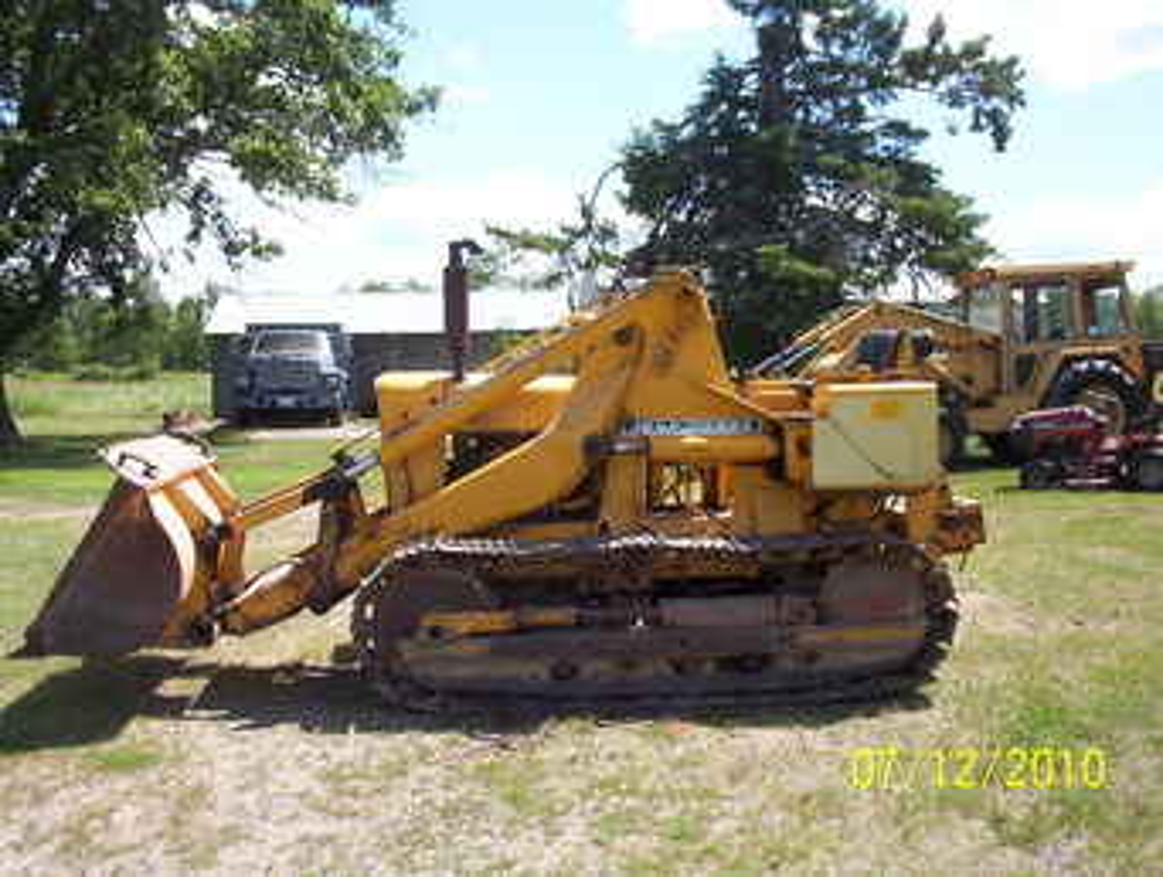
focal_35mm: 39
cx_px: 582
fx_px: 1313
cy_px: 438
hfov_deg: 47.8
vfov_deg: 36.9
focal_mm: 6
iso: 100
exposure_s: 1/368
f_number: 4.5
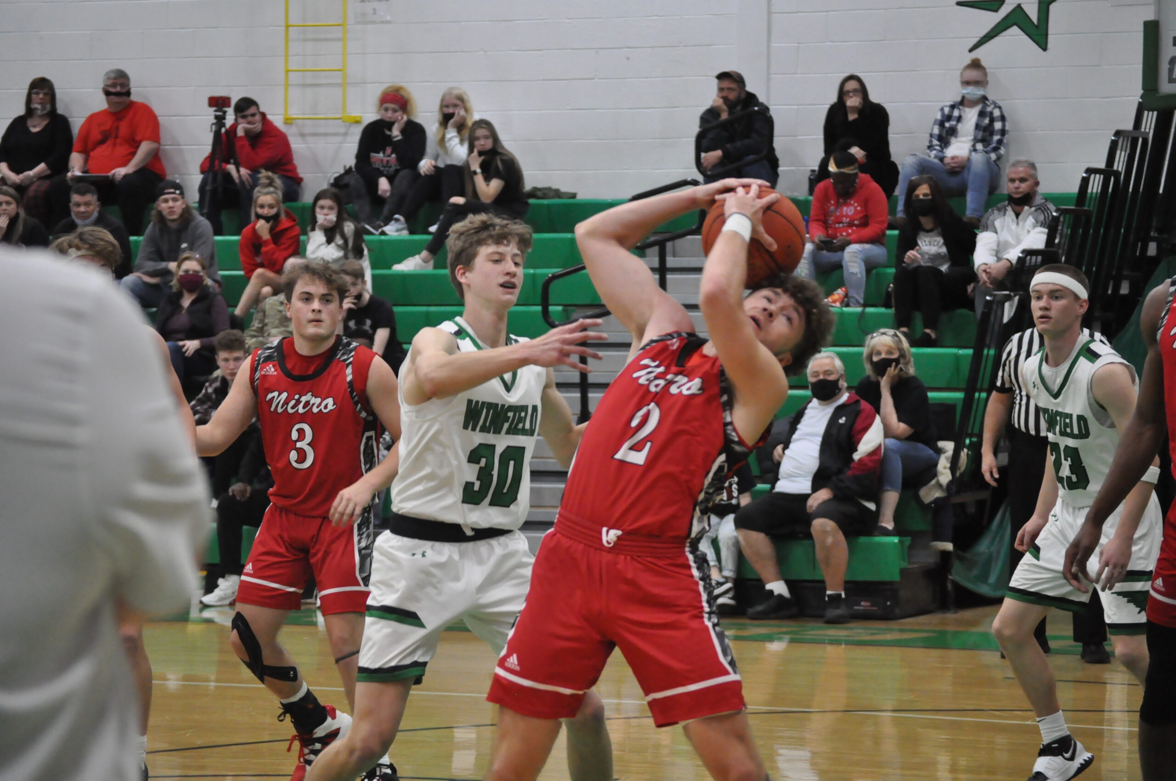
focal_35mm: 123
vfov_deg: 11.1
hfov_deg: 16.7
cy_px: 390
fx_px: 4013
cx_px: 588
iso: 2800
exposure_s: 1/250
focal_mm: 82
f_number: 4.2
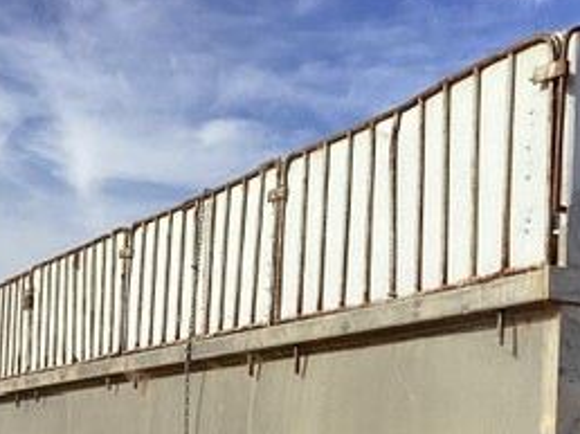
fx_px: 1289
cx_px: 497
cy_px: 490
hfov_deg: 24.8
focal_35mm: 77
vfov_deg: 18.3
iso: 25
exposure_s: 1/1274
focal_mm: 3.3
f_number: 2.4
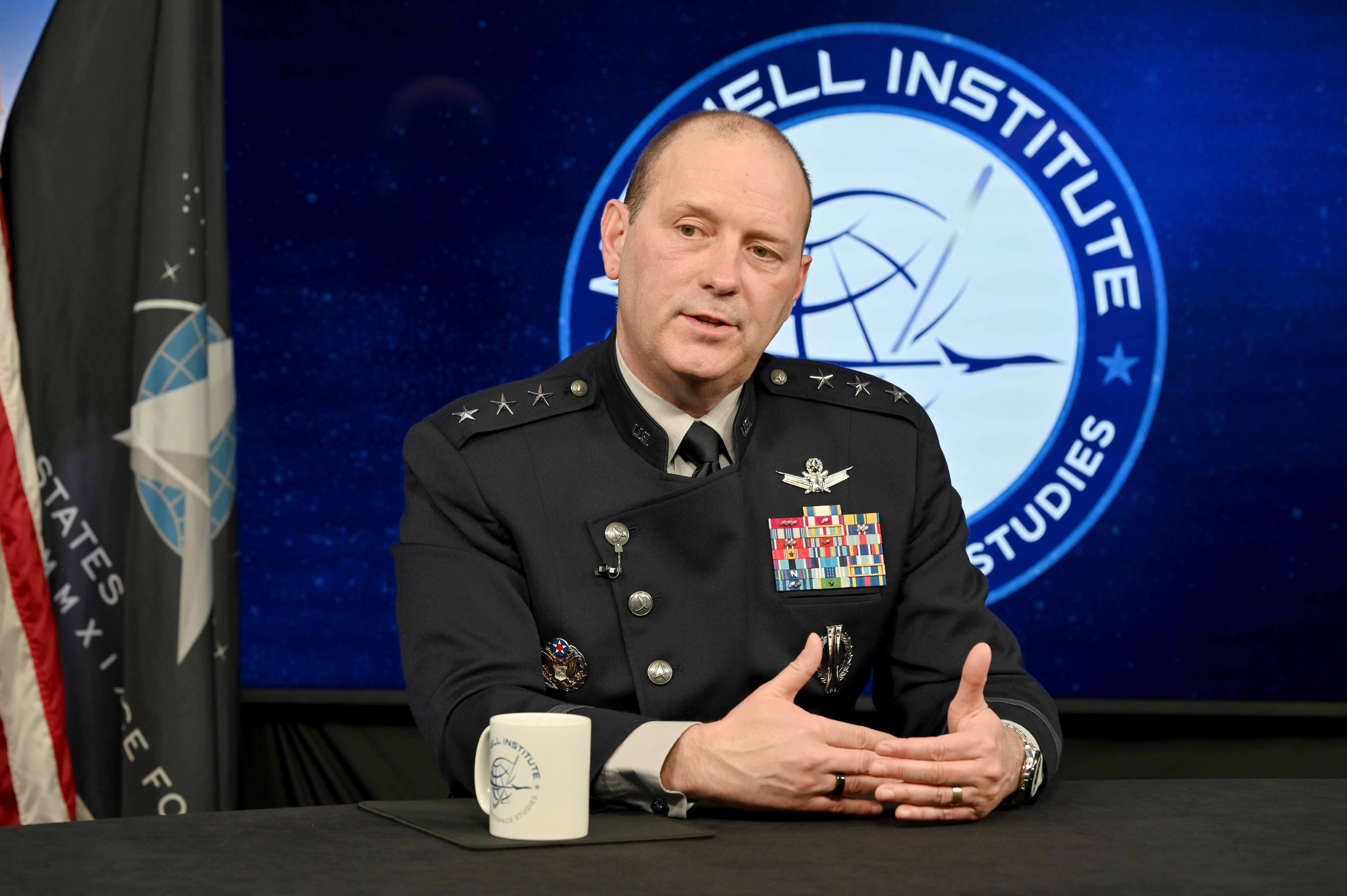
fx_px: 3851
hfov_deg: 19.8
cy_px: 448
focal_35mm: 103
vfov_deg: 13.3
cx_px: 674
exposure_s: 1/100
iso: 800
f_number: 5
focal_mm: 103
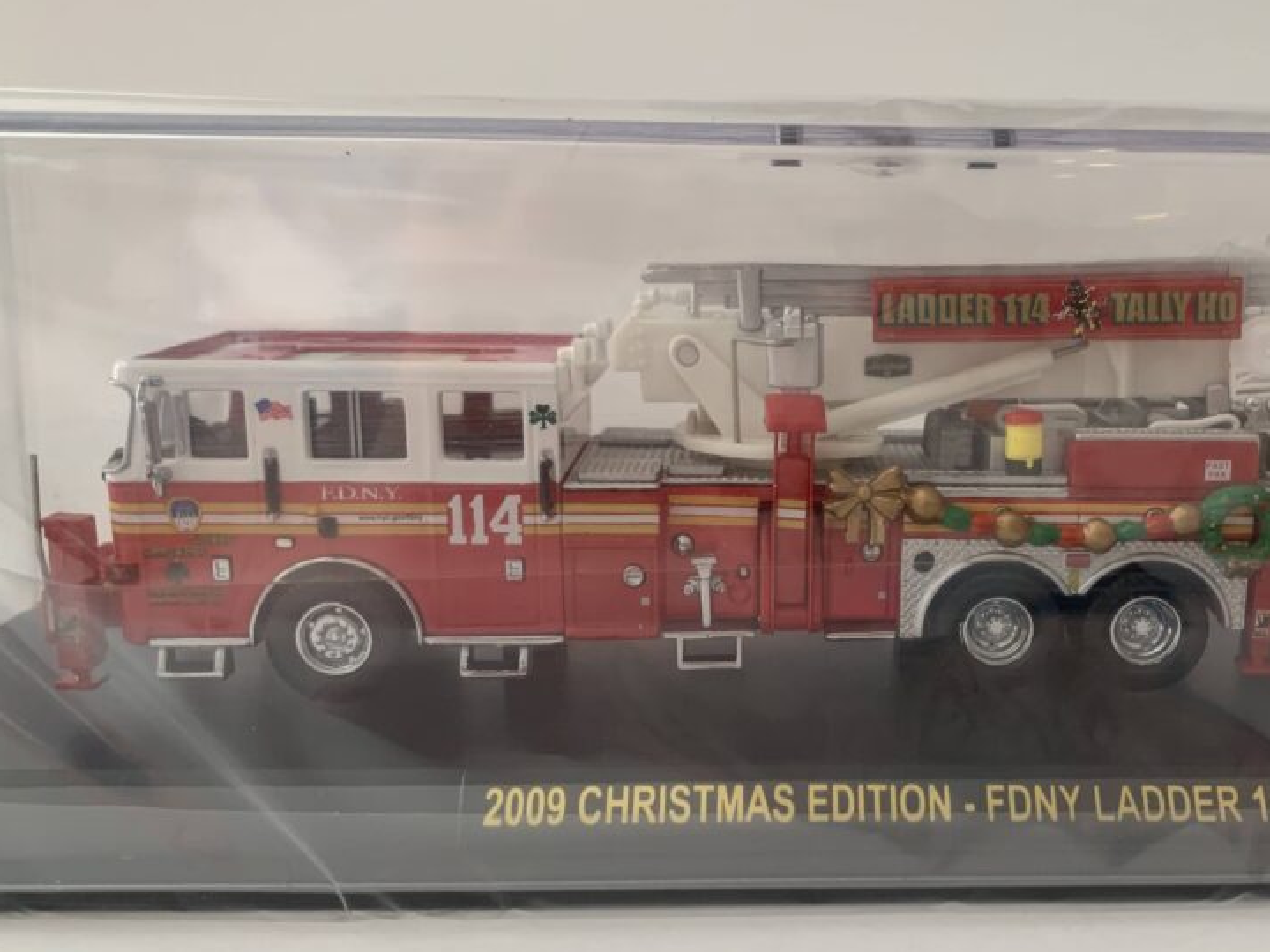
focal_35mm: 37
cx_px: 836
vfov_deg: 38.6
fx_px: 1357
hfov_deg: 49.4
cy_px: 525
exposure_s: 1/68
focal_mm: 4.25
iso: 100
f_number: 1.8
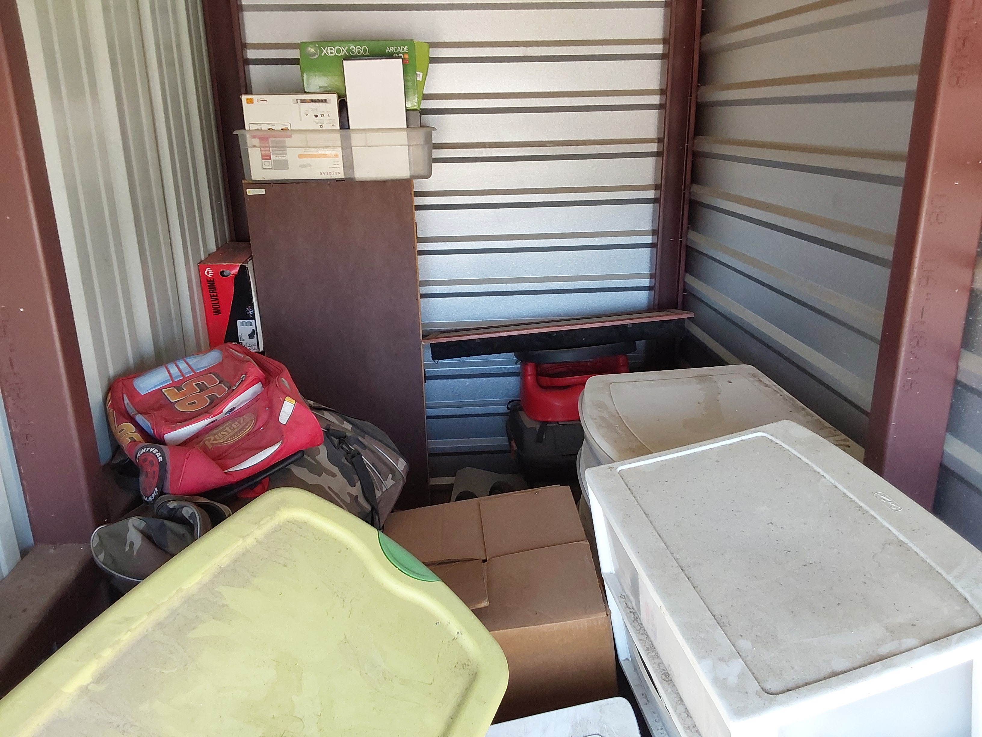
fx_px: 794
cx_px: 491
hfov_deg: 63.4
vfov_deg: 49.7
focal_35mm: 28
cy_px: 368
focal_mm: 2.91
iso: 80
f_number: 1.9
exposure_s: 1/60
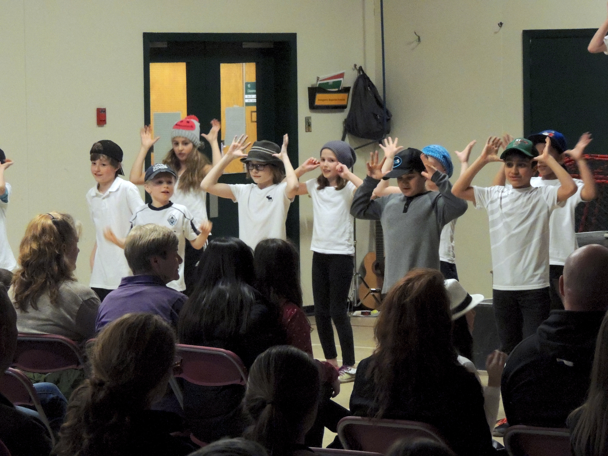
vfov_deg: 8.7
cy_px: 228
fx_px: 2986
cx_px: 304
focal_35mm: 170
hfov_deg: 11.6
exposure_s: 1/30
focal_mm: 30.3
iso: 1600
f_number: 4.5
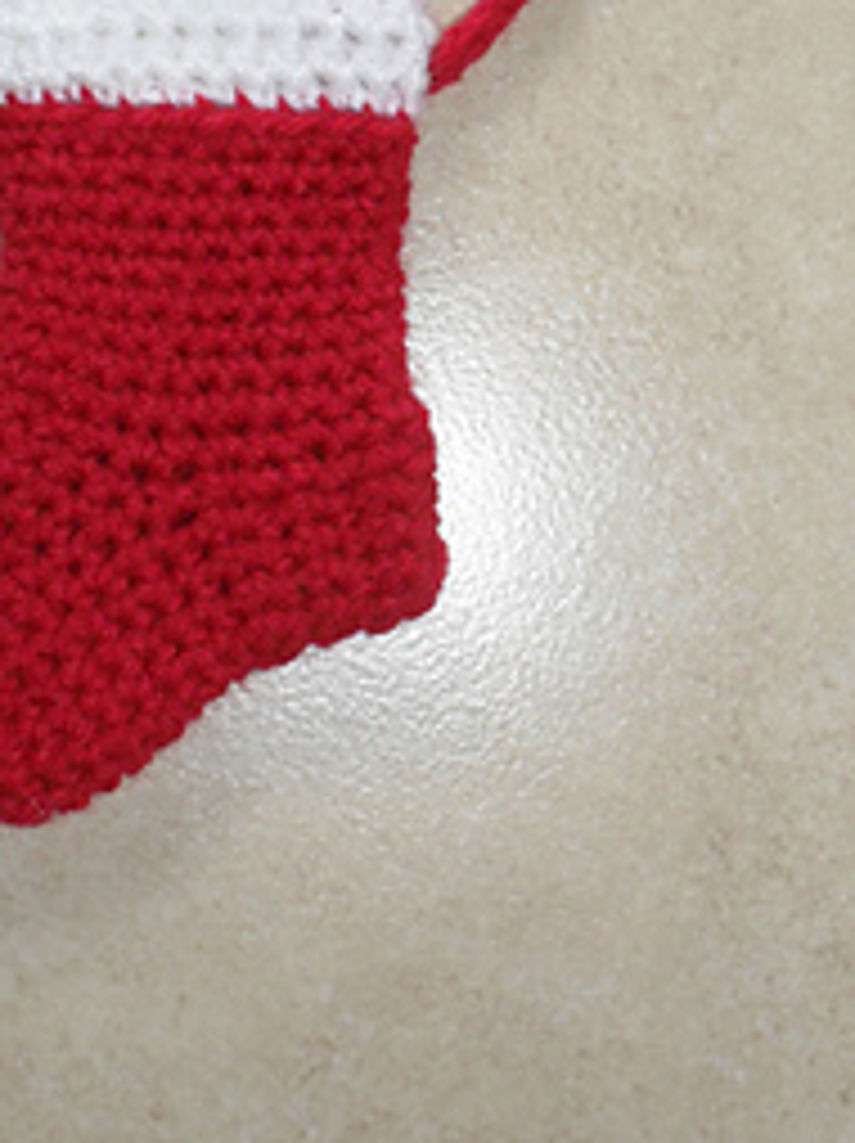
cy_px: 328
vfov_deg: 27.9
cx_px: 218
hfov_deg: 21.1
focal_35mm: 69
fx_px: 2276
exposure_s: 1/45
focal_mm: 6.3
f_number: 3.2
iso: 200
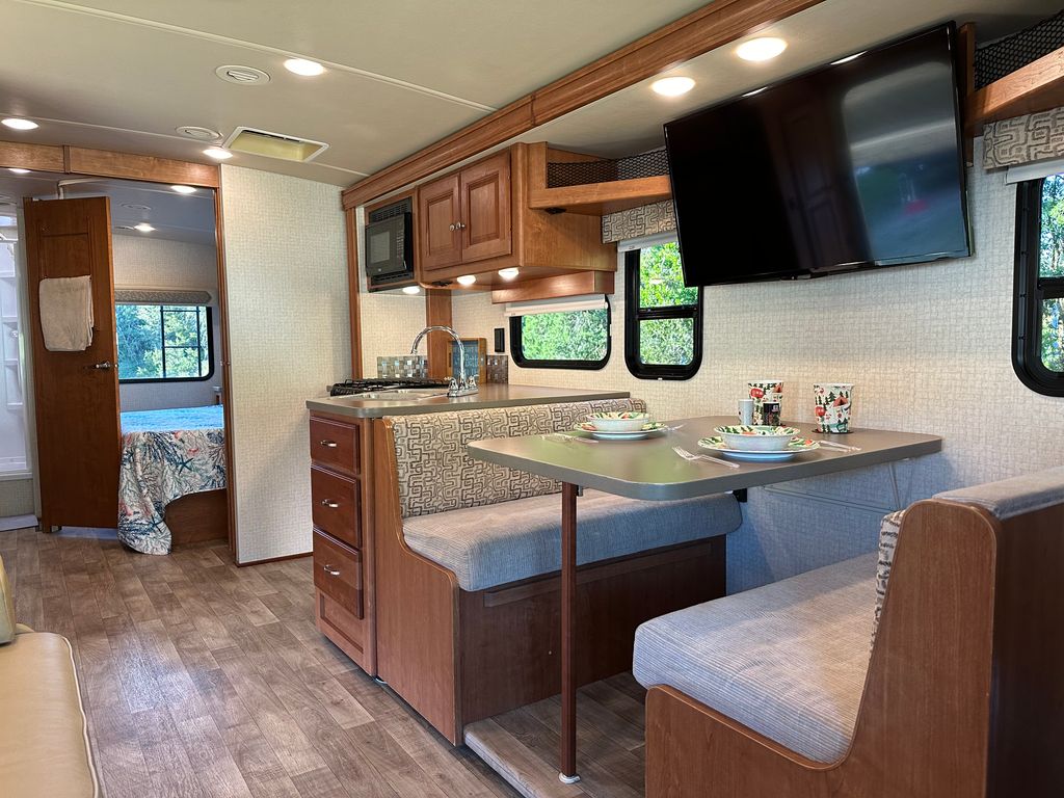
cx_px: 532
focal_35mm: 24
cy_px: 399
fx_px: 738
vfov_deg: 56.8
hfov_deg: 71.6
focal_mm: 6.86
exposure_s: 1/65
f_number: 1.78
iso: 250
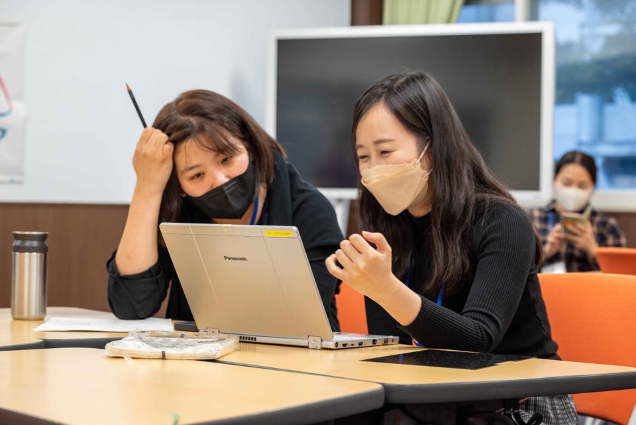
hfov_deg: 27.3
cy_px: 212
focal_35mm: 74
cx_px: 318
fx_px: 1308
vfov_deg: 18.4
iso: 1800
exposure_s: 1/80
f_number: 5.6
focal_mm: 74
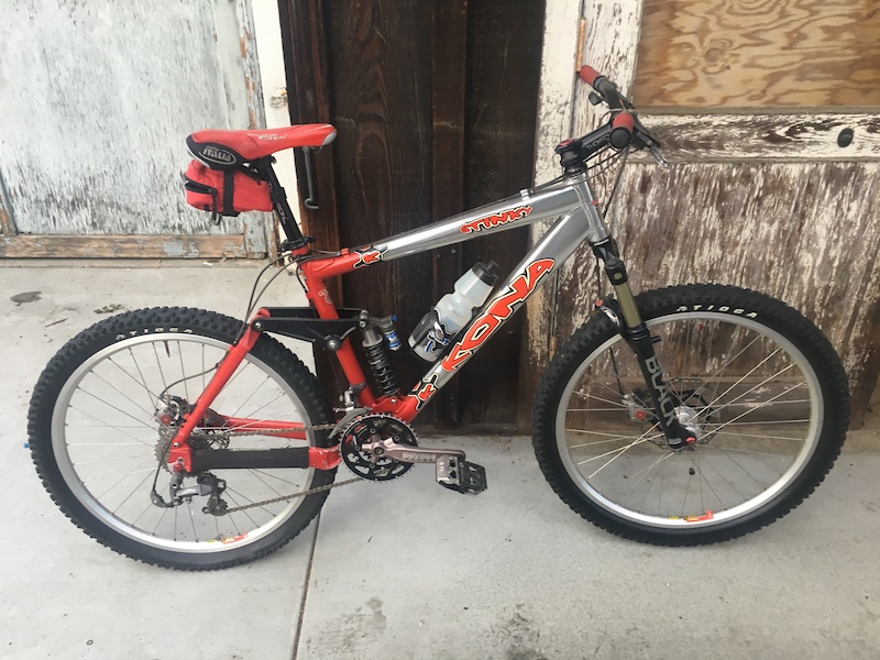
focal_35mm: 29
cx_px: 440
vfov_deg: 48.2
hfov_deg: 61.7
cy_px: 330
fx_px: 737
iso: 64
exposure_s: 1/30
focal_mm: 4.15
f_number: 2.2
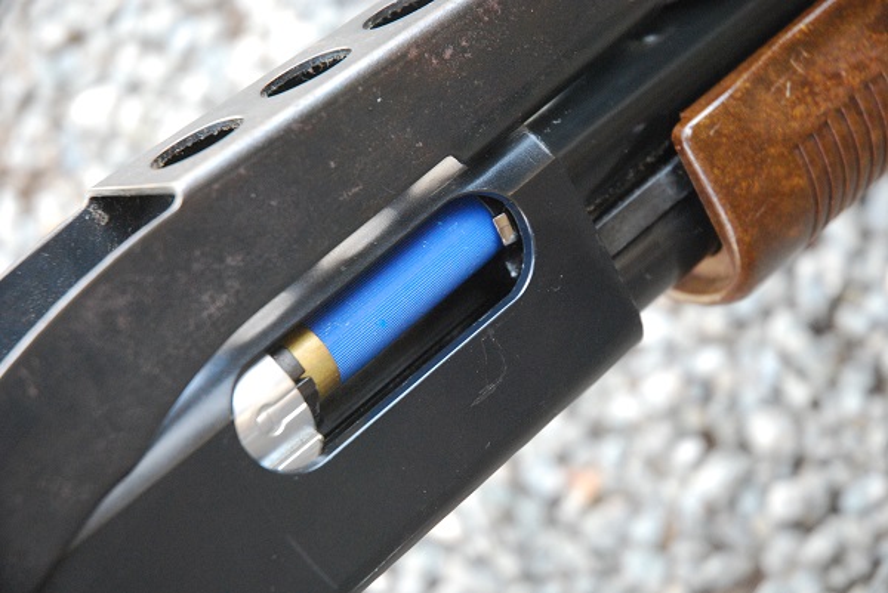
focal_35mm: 105
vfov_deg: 13.1
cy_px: 296
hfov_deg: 19.4
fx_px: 2592
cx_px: 444
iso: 1600
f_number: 4.5
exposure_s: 1/125
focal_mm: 70
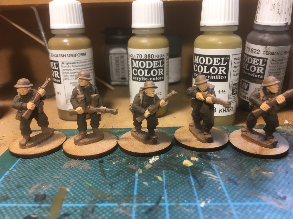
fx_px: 245
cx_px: 146
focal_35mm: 29
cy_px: 110
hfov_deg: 61.7
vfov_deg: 48.2
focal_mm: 4.15
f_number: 2.2
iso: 25
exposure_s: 1/33
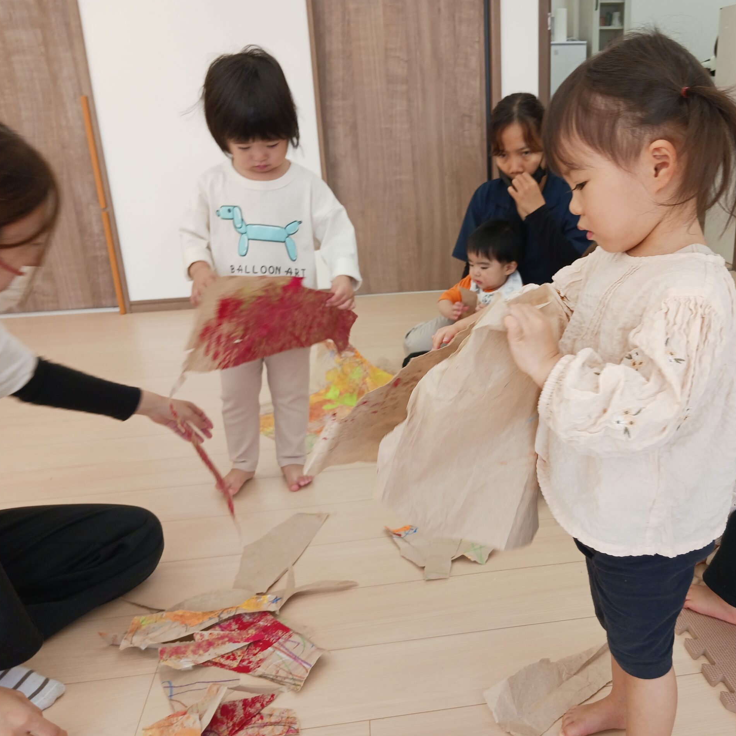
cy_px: 369
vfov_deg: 51.1
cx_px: 476
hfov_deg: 50.4
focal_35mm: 32
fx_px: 770
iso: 50
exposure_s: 1/50
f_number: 1.8
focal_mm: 4
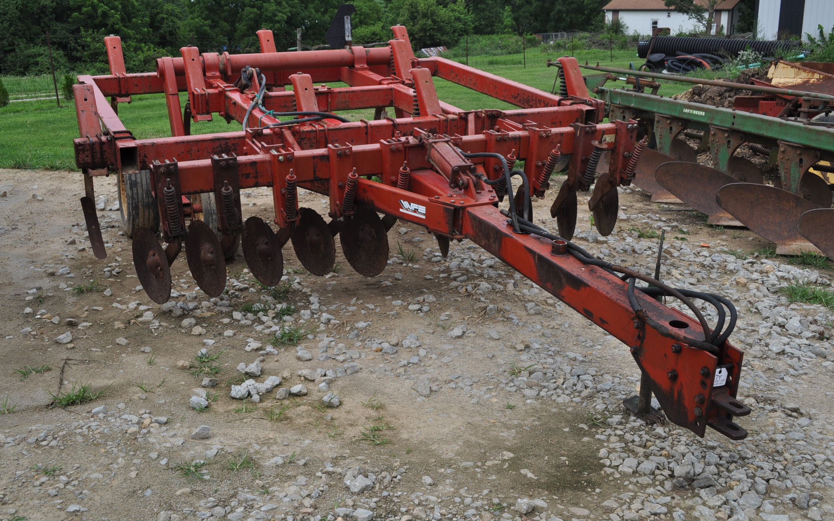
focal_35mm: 37
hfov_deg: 52.8
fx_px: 841
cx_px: 415
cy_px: 258
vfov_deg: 34.4
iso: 200
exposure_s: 1/320
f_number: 9
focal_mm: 24
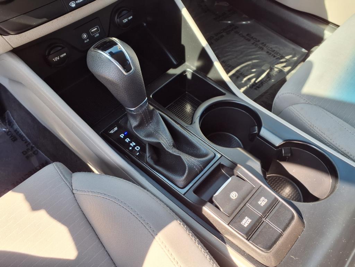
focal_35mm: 27
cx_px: 178
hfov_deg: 65.3
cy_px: 134
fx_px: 277
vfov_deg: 51.4
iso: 40
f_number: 1.9
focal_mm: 3.58
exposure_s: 1/120
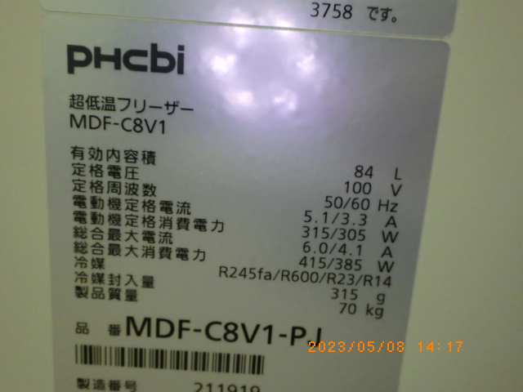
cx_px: 262
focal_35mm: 34
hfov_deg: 54.0
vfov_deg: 41.8
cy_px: 196
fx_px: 514
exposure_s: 1/50
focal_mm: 6.1
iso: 1250
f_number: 3.8
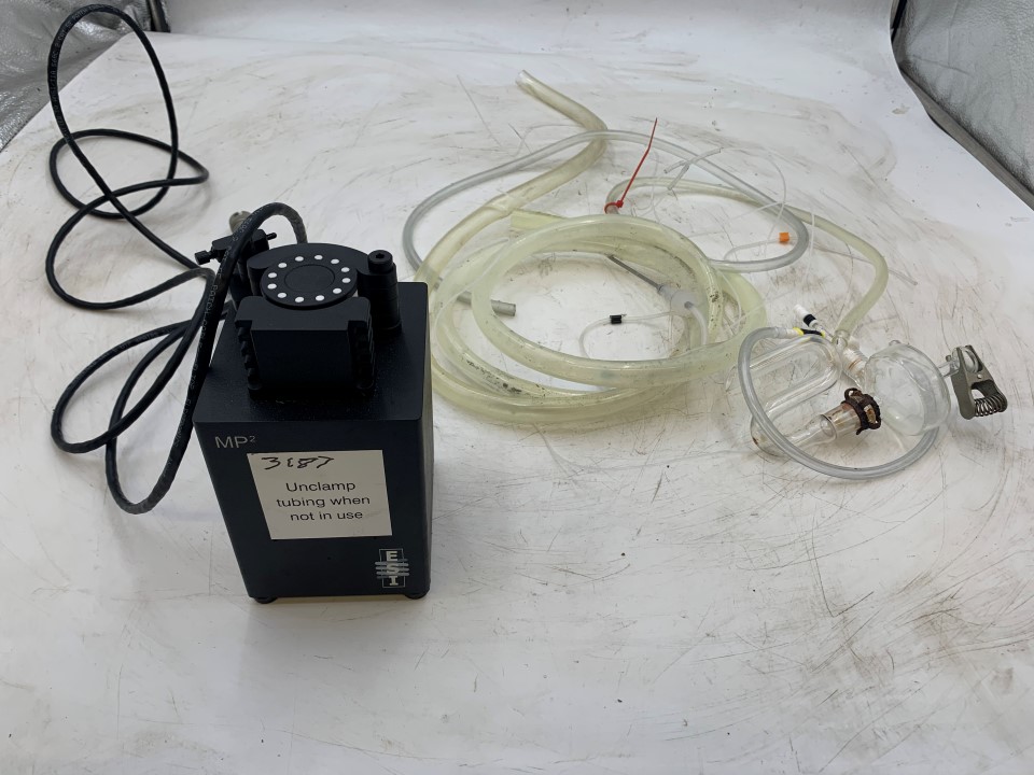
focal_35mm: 26
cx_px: 517
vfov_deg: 53.1
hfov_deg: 67.3
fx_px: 777
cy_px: 388
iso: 32
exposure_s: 1/122
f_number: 1.8
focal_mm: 4.25
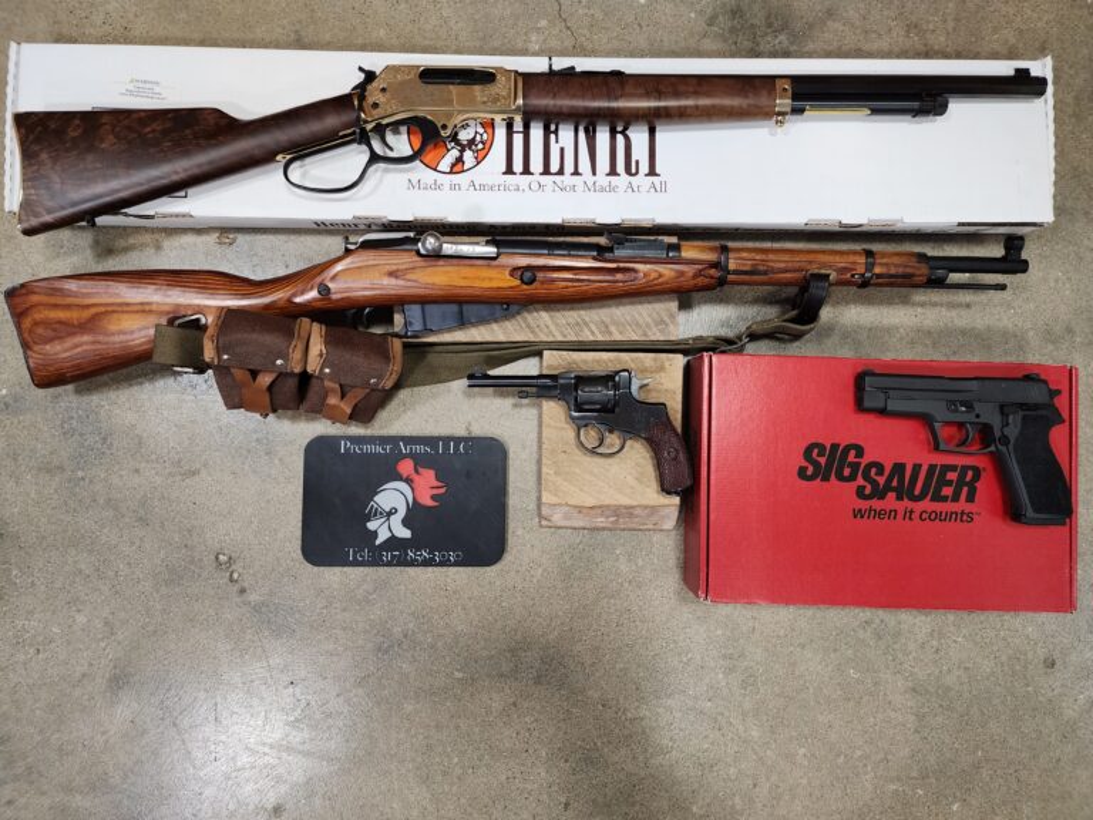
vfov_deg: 58.9
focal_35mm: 23
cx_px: 546
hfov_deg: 73.9
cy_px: 410
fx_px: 726
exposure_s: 1/120
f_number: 1.8
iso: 500
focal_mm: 6.4
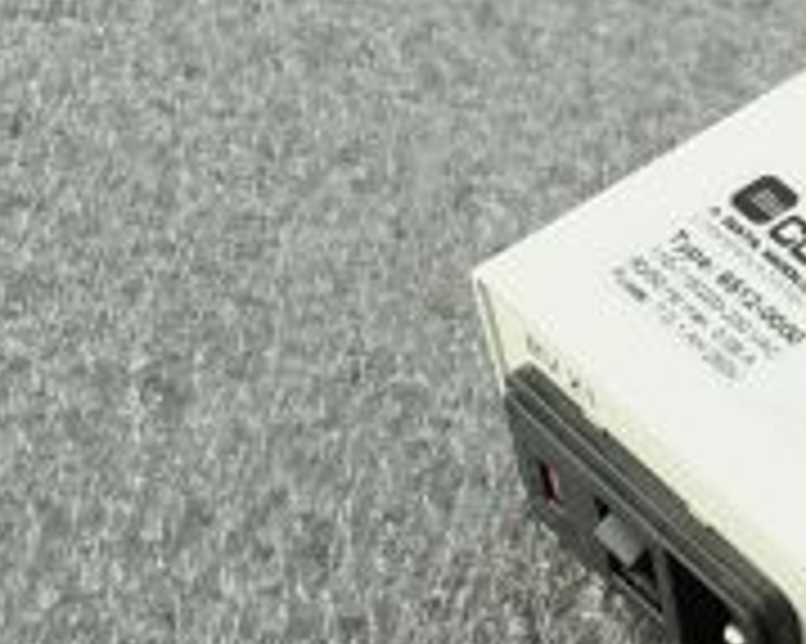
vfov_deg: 12.2
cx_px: 1333
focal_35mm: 126
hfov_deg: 14.0
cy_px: 277
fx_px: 3004
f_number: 9
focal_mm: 40
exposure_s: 1/125
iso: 1600
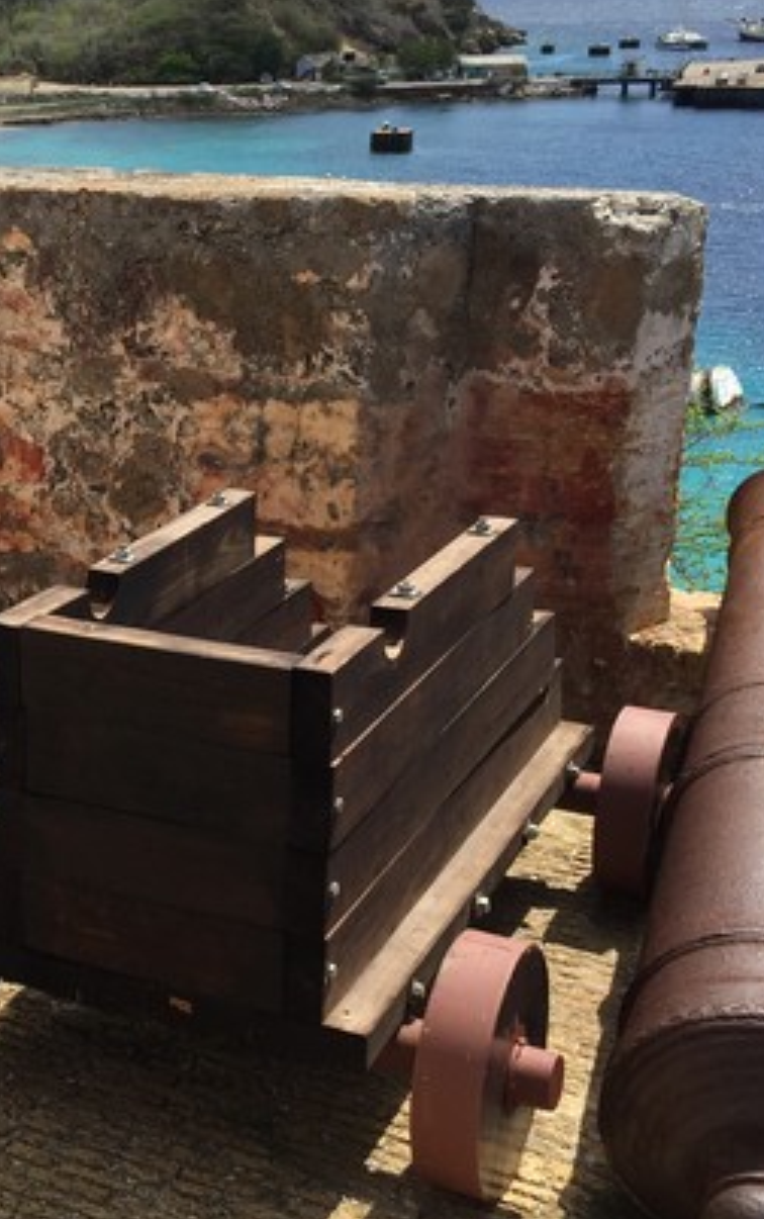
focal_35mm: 56
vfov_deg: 36.2
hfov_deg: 22.2
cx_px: -23
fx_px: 1862
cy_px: 570
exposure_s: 1/1980
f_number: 2.2
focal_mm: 4.15
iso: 32
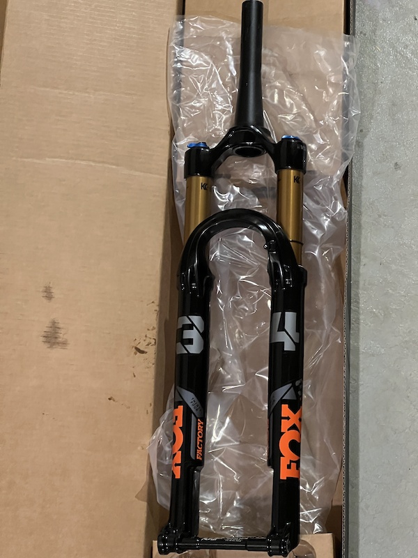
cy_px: 279
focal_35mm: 77
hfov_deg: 19.1
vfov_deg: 25.3
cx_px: 209
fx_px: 1240
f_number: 2.8
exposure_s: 1/30
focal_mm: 9
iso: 1600
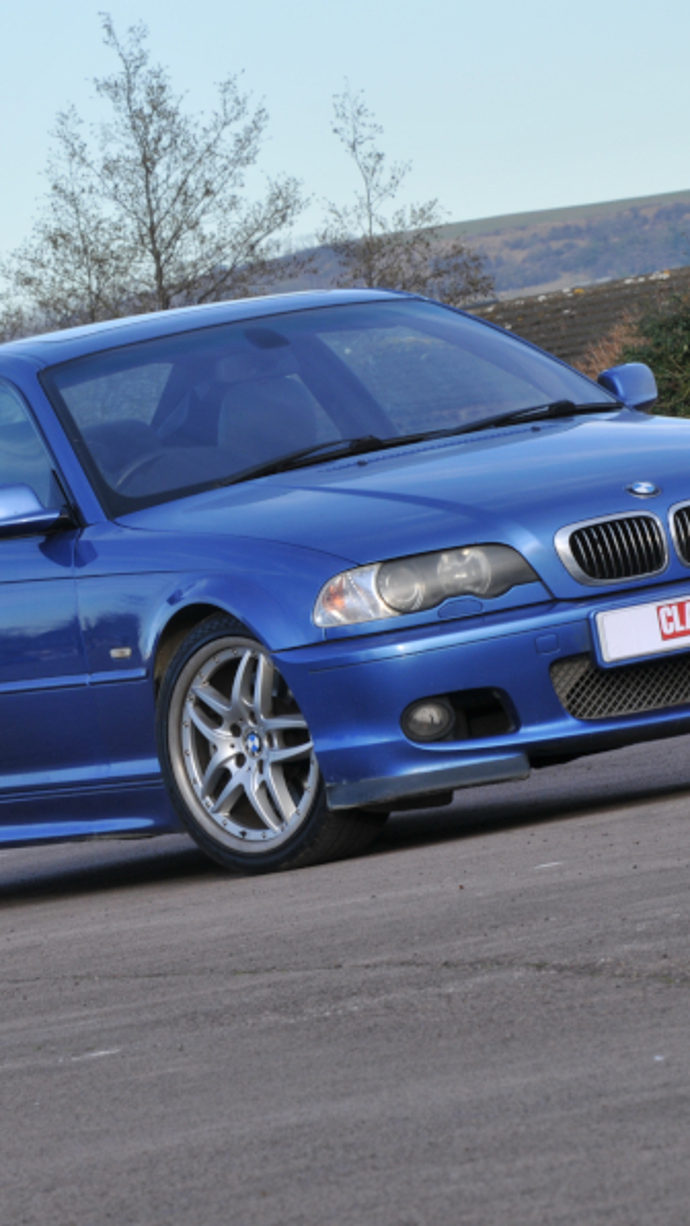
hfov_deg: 4.2
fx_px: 9396
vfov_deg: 7.5
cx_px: 216
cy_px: 614
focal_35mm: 289
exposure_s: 1/25
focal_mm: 122
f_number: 18
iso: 200
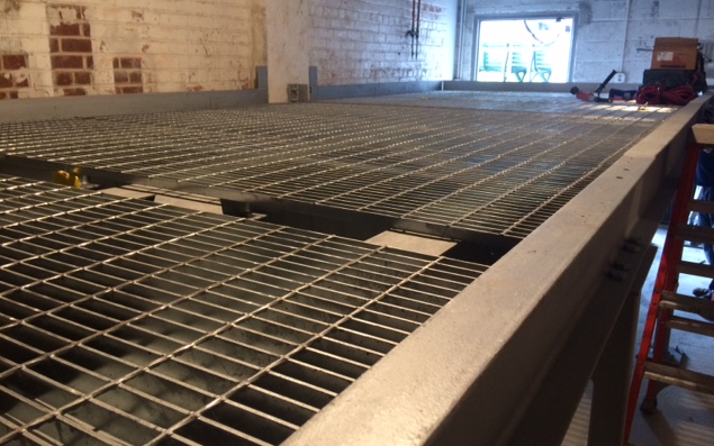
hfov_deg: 61.2
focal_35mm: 31
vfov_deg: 40.6
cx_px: 359
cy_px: 220
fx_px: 603
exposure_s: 1/30
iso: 160
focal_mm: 4.15
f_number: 2.2
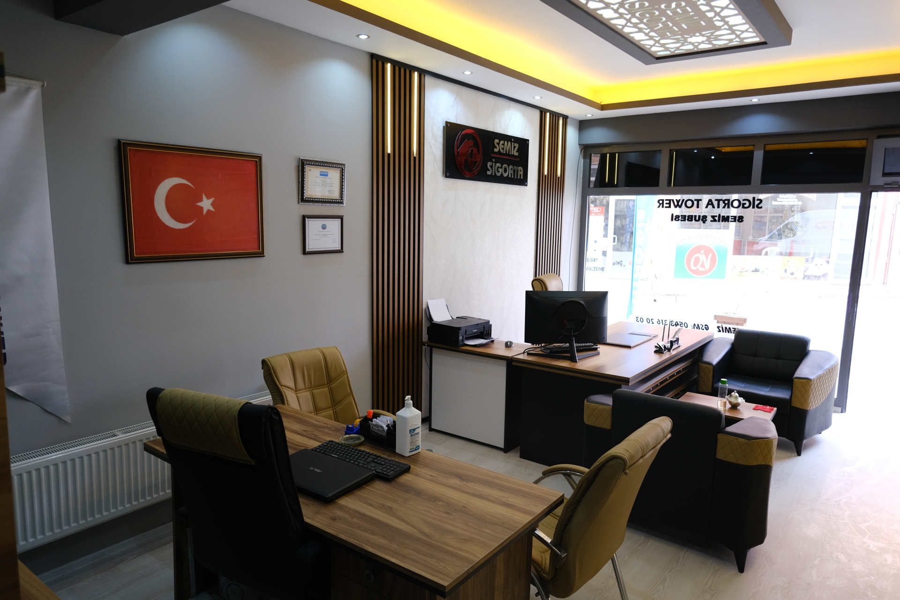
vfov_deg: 53.1
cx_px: 450
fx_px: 600
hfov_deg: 73.7
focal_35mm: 24
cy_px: 300
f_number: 2.8
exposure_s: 1/125
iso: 500
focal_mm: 16
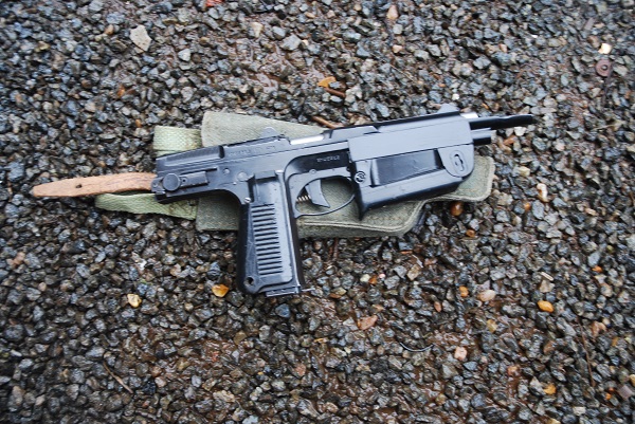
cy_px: 212
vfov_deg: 35.5
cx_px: 318
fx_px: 662
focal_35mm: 38
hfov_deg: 51.3
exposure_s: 1/30
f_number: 3.8
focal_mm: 25
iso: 320
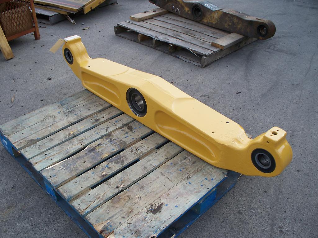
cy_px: 119
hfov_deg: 51.4
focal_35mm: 36
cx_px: 159
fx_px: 331
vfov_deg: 39.7
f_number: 2.8
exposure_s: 1/320
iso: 64
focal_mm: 7.54
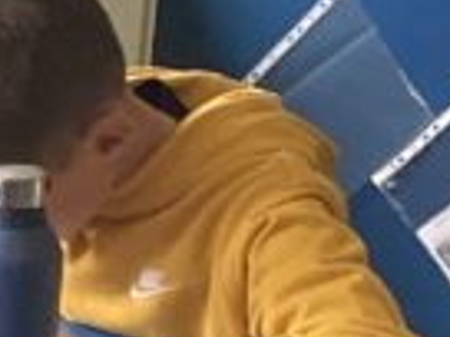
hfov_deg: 7.4
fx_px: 3029
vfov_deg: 6.3
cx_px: -936
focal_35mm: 233
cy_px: 439
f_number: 2.4
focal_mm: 3.3
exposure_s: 1/50
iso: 50
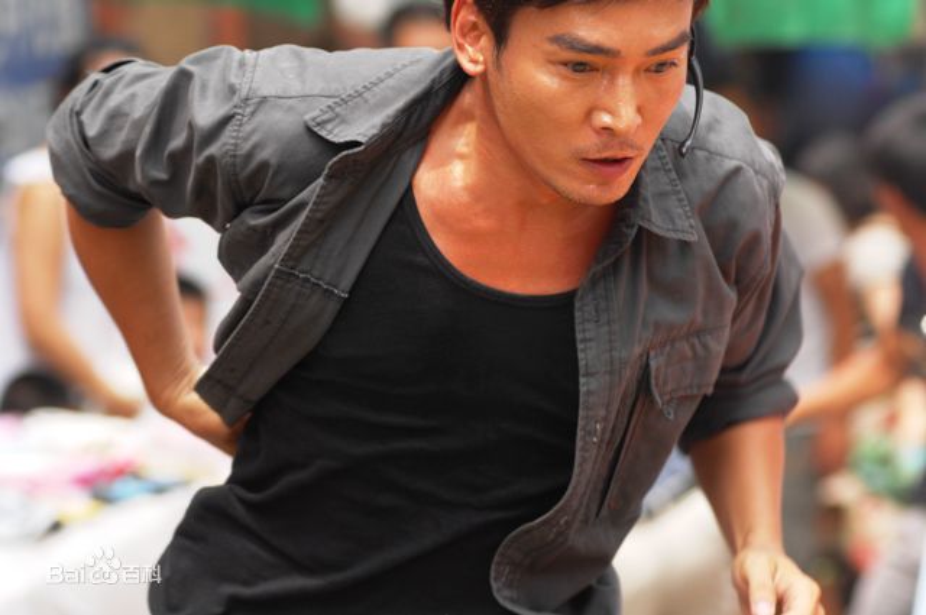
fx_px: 4316
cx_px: 463
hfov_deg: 12.2
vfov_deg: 8.1
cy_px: 308
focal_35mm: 168
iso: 125
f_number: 4
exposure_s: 1/320
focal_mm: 112
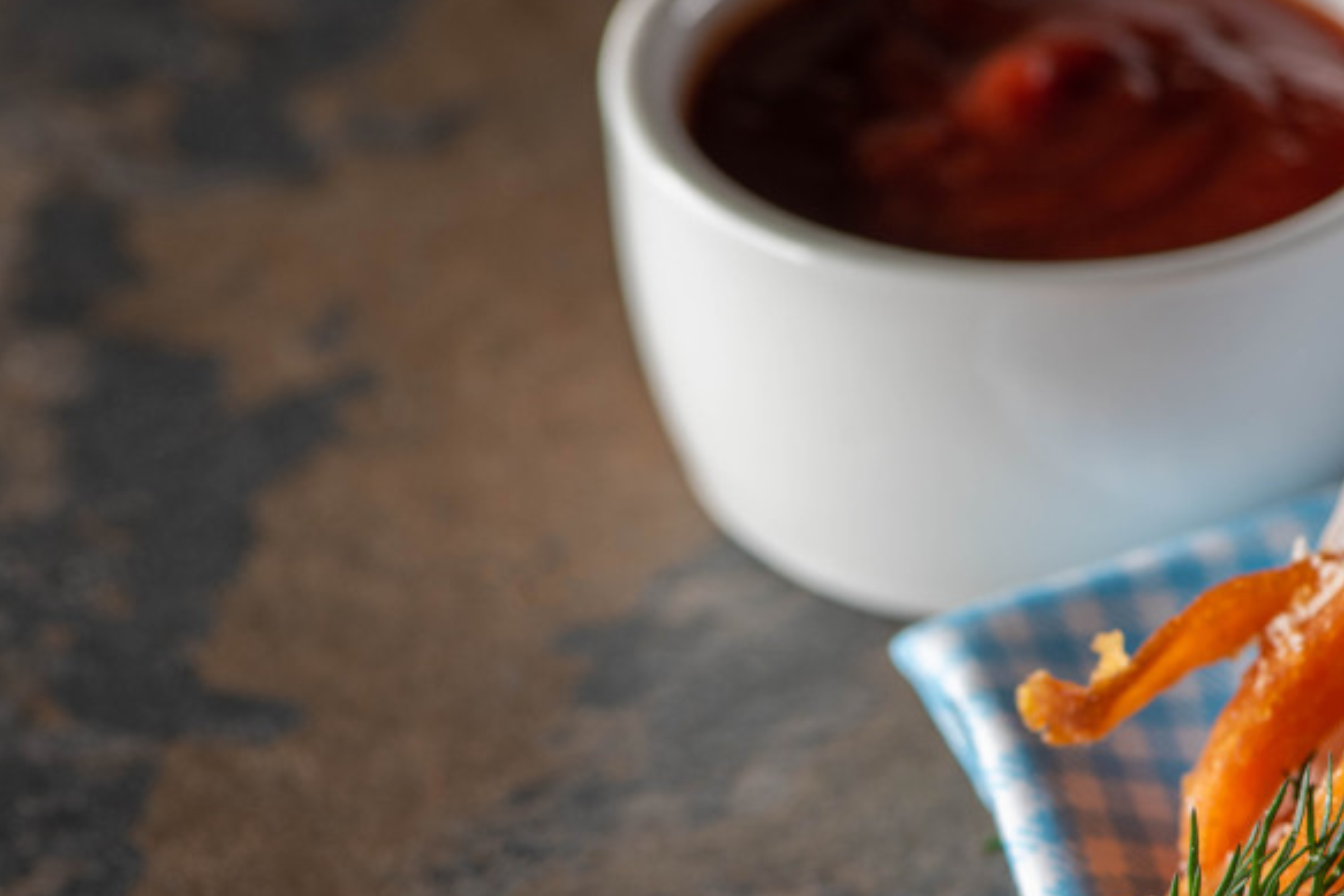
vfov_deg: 6.4
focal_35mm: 216
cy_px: 814
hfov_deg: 9.5
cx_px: 763
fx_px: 8065
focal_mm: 105
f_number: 8
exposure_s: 1/160
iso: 160
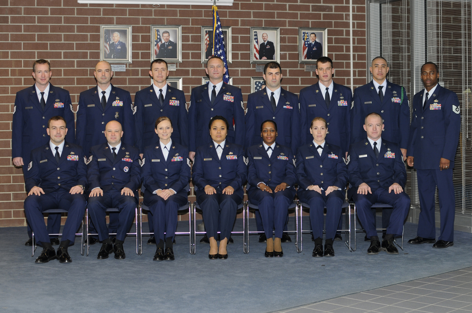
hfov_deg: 37.9
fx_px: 687
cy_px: 156
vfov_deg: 25.7
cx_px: 236
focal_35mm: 52
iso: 250
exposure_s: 1/60
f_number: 3.5
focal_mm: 35
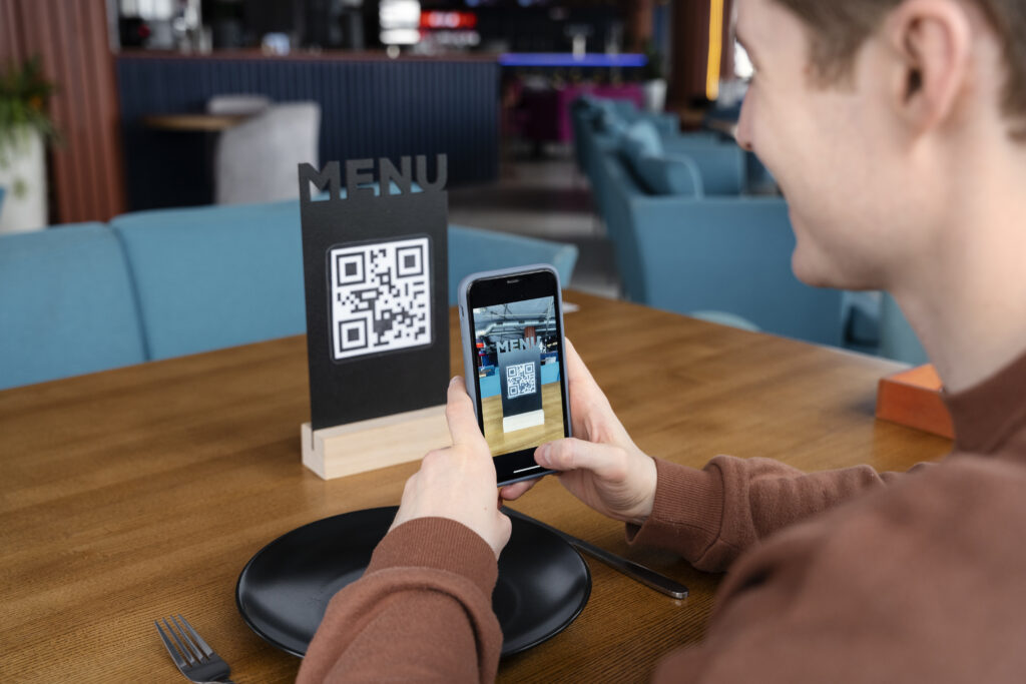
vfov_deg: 35.7
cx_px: 513
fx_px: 1063
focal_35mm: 37
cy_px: 342
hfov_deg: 51.5
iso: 1000
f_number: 4
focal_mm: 37.3
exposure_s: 1/100
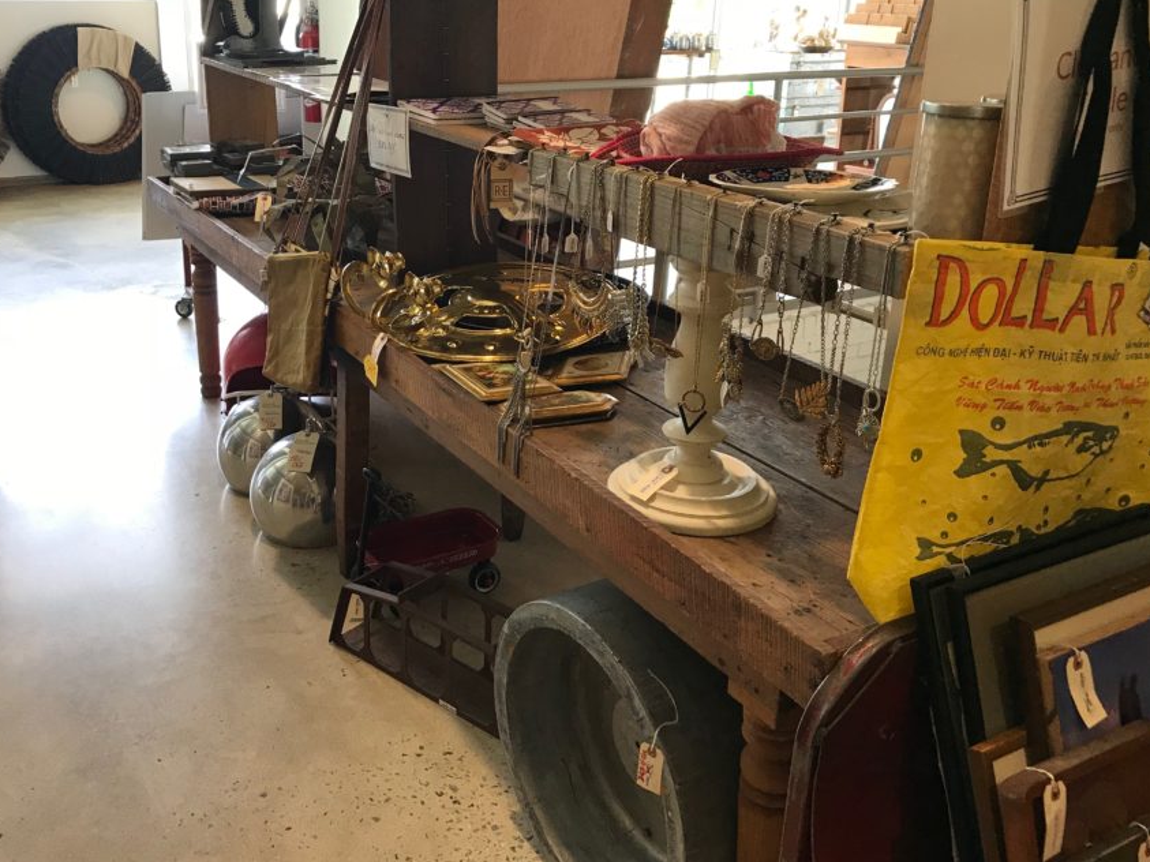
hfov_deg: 53.8
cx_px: 492
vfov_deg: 41.7
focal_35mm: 34
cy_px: 360
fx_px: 1129
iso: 25
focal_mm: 3.99
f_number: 1.8
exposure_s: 1/40
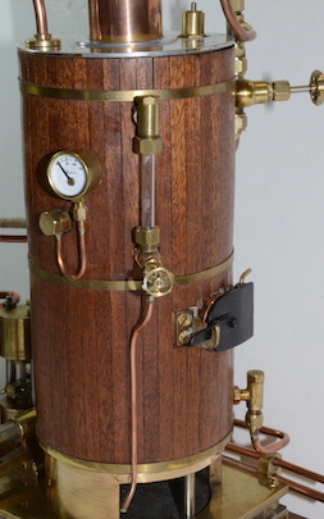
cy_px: 260
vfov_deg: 25.8
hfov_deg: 16.3
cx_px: 160
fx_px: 1131
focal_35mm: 80
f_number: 13
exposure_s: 1/60
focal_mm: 52
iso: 800
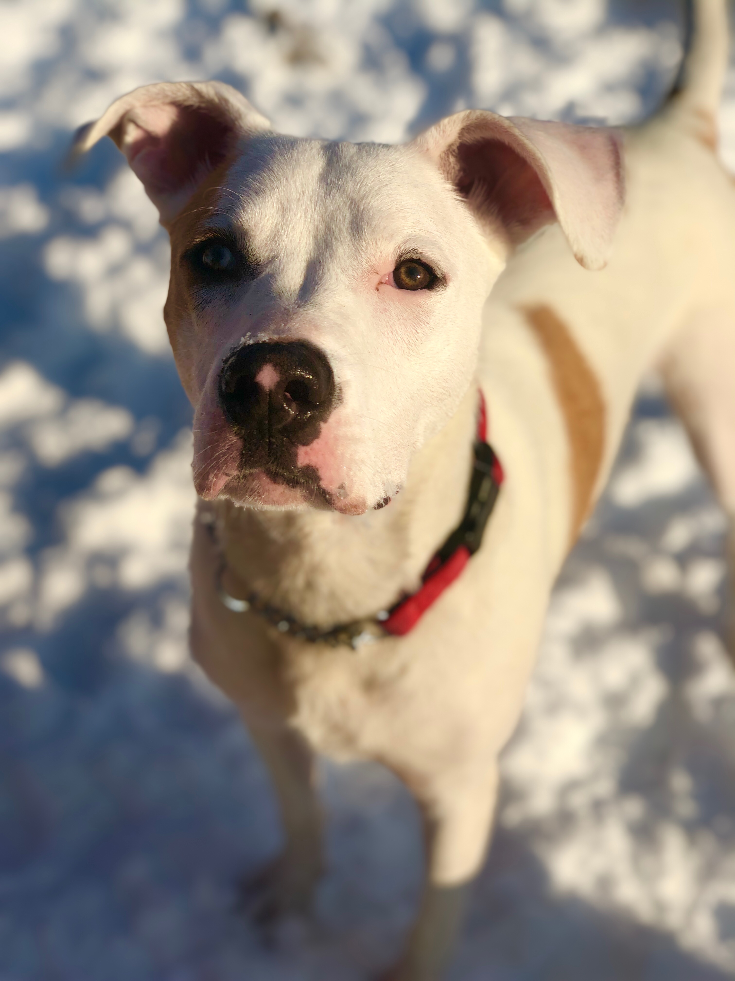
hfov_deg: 28.0
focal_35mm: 52
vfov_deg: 36.8
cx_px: 368
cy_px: 490
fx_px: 1472
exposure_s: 1/2114
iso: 16
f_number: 2.4
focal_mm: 6
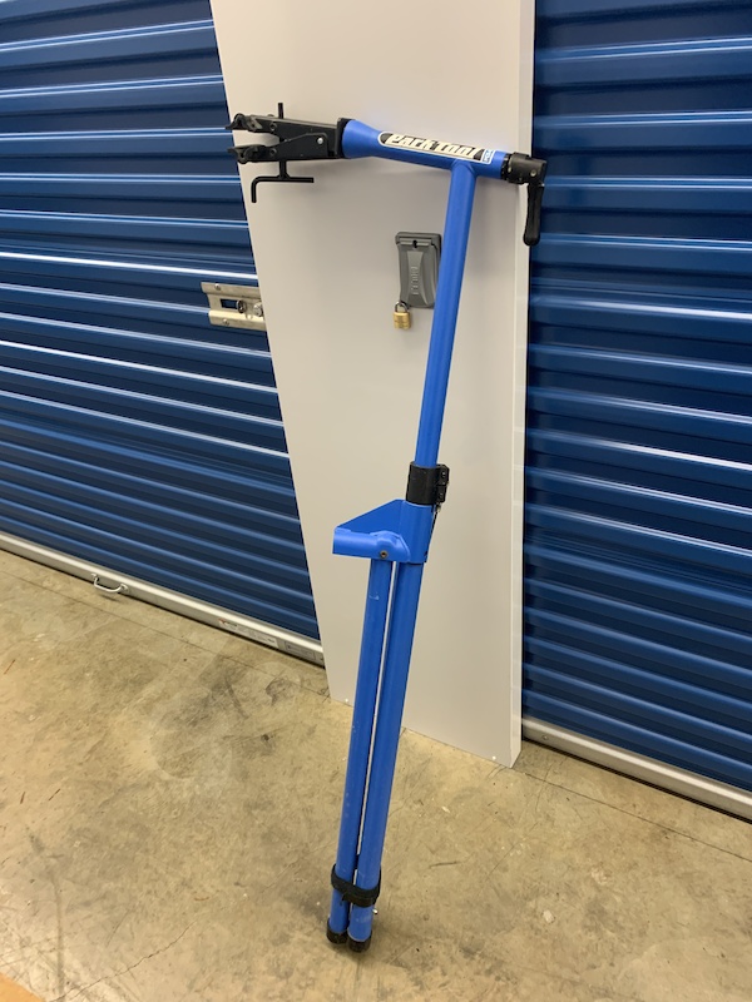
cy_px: 501
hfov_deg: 53.1
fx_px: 753
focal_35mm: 26
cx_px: 376
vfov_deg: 67.3
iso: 200
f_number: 1.8
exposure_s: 1/60
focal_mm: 4.25
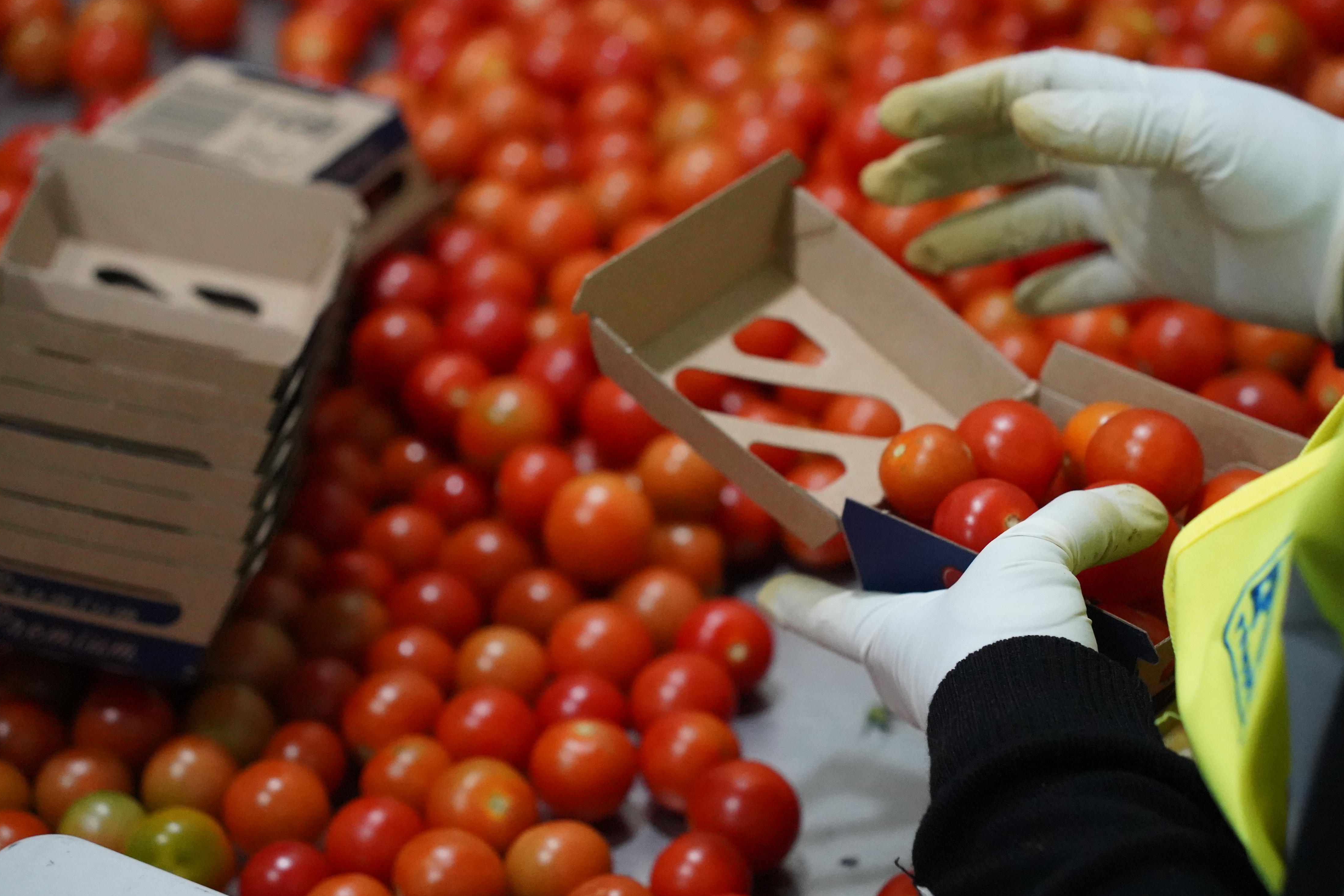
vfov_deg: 12.0
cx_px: 735
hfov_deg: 17.9
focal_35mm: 114
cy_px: 468
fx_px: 4256
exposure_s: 1/500
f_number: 4.5
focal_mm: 101
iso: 12800
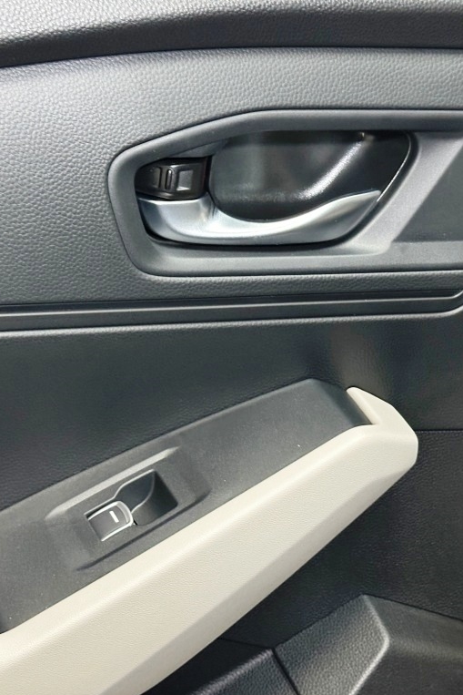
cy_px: 349
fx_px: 1292
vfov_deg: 30.1
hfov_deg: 20.3
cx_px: 218
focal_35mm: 67
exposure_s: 1/30
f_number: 1.78
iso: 500
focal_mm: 6.86
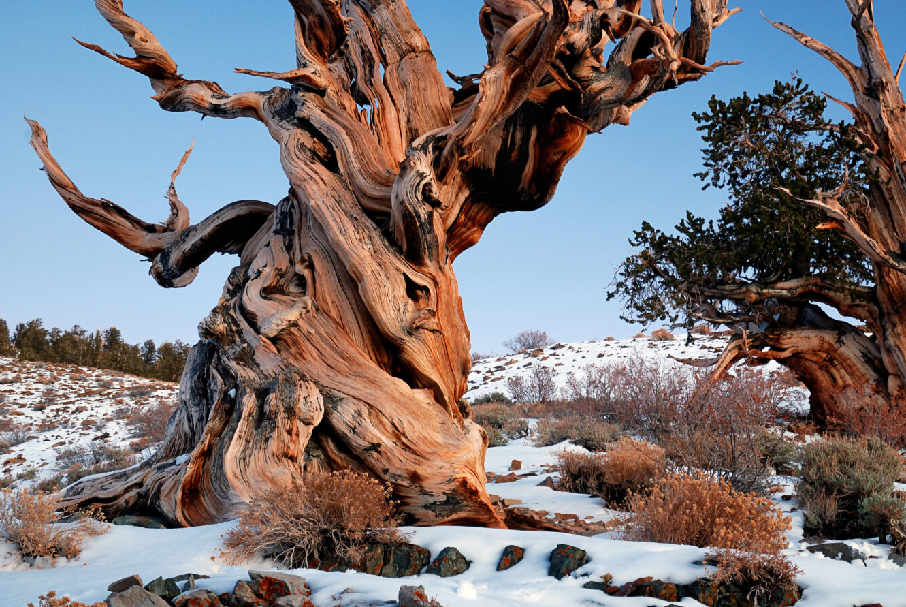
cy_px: 310
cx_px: 500
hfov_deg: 43.5
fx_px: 1134
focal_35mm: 45
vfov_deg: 29.9
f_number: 10
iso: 100
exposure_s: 5
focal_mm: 26
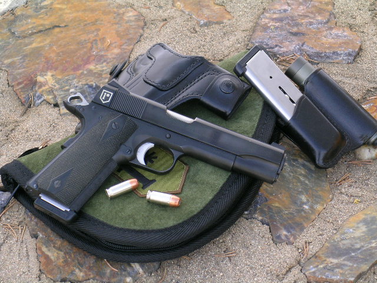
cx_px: 188
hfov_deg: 17.0
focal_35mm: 116
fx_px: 1263
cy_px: 142
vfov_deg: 12.8
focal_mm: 24
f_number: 4.6
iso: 50
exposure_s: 1/60.3
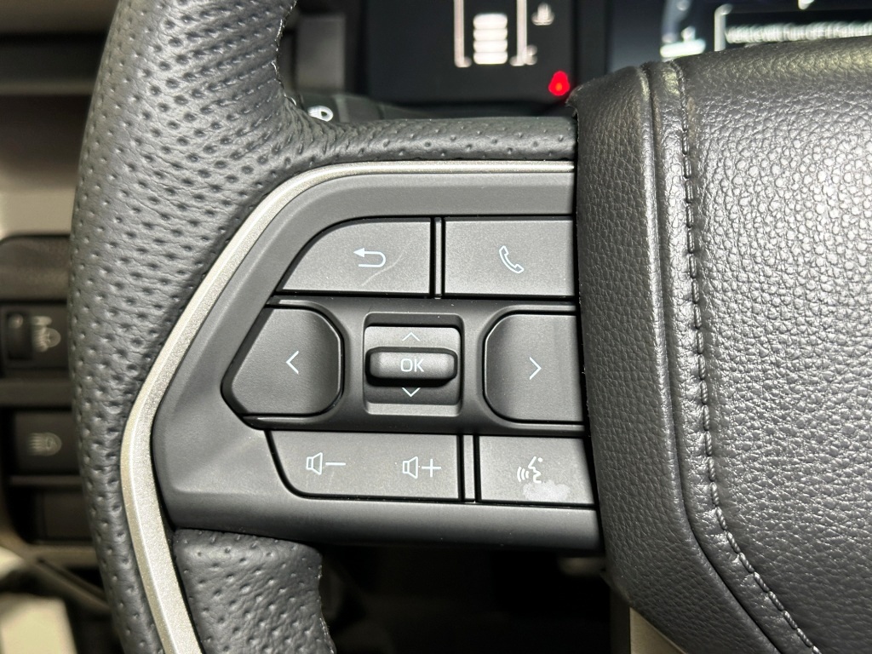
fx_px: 1209
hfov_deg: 39.7
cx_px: 436
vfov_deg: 30.3
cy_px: 327
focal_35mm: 48
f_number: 1.78
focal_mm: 6.86
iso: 250
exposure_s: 1/40
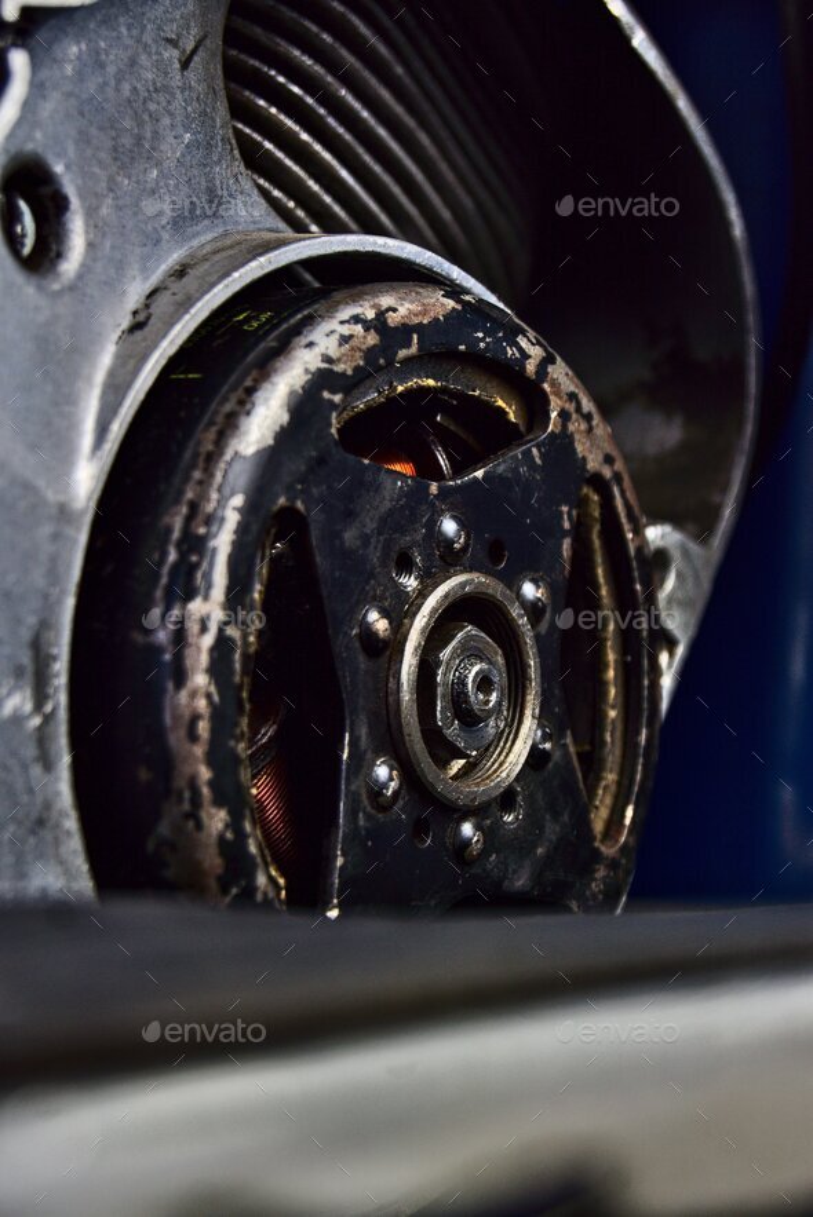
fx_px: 2792
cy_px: 608
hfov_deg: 16.6
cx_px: 406
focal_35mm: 82
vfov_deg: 24.6
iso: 200
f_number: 5.6
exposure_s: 1/60
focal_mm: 55
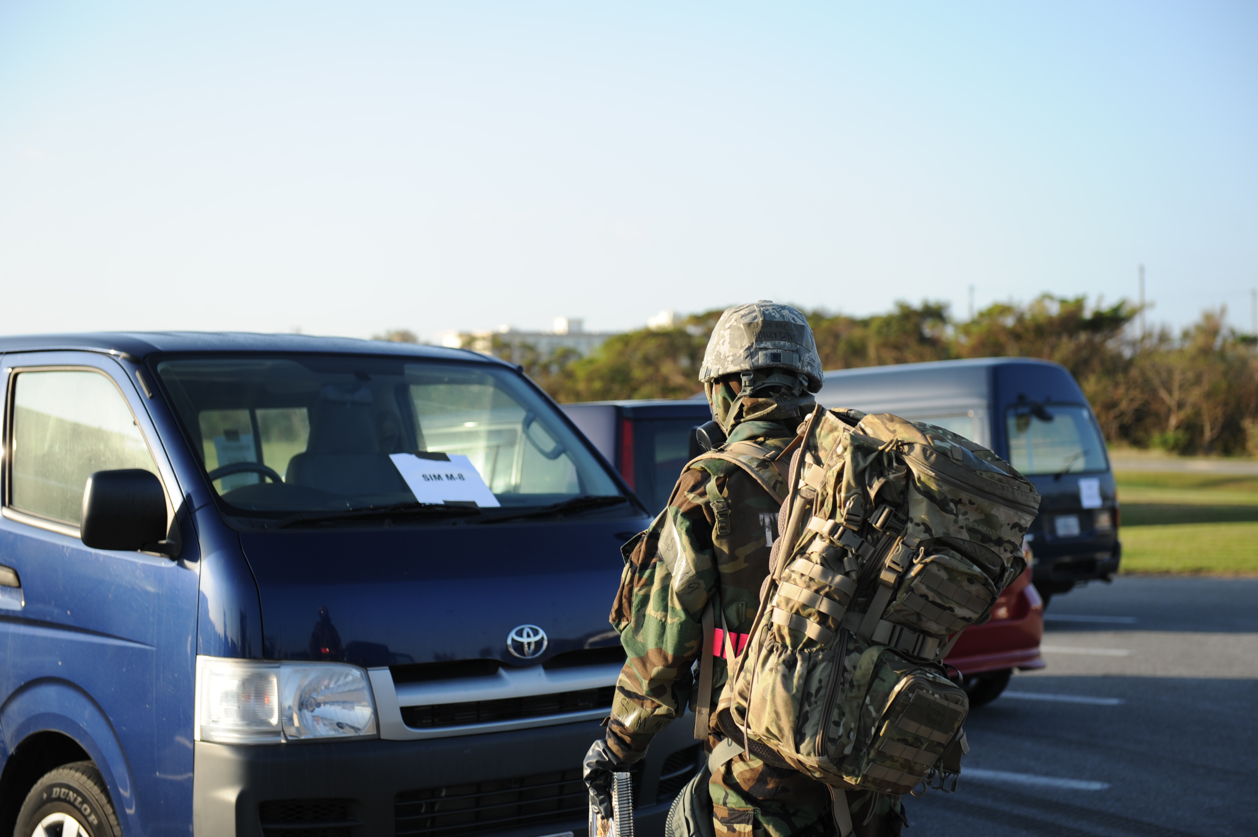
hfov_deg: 32.4
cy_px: 418
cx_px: 629
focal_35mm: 62
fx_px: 2166
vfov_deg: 21.9
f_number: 3.5
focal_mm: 62
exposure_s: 1/800
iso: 200
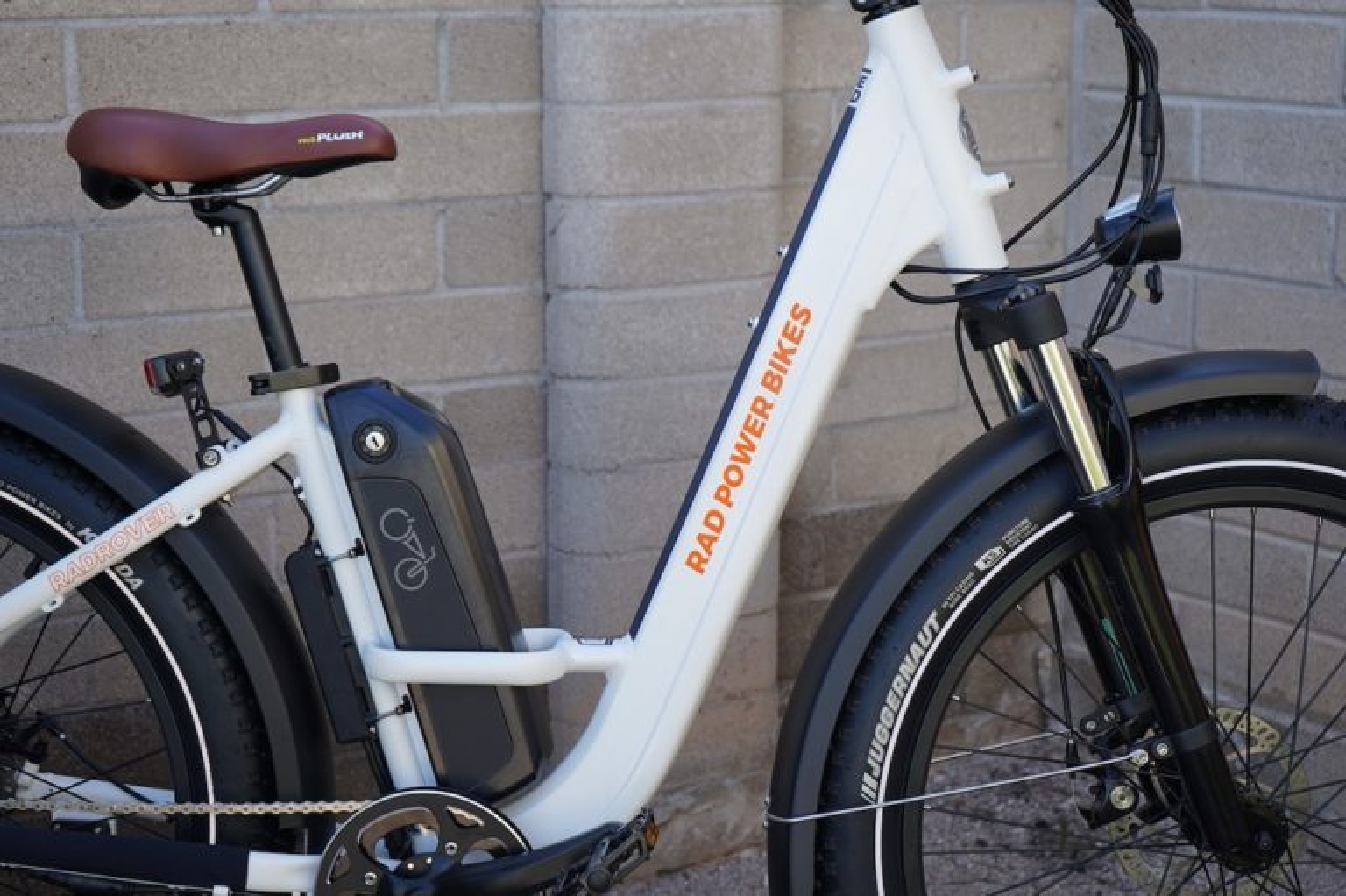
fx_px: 2317
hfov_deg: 32.4
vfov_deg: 21.9
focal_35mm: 62
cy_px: 448
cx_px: 673
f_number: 5.6
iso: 200
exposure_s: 1/160
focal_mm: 62
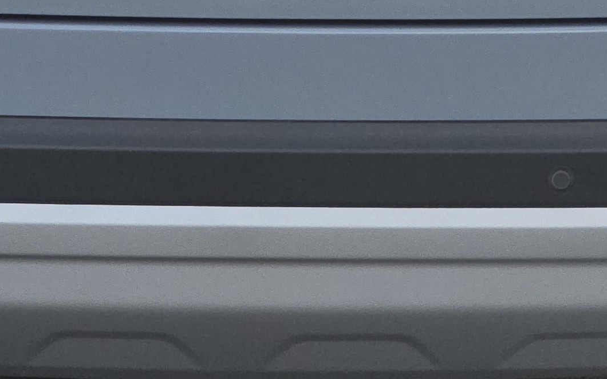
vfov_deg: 4.7
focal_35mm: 276
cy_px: -182
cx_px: 219
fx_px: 4565
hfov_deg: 7.6
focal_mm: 7.9
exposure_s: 1/557
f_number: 2.4
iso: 50
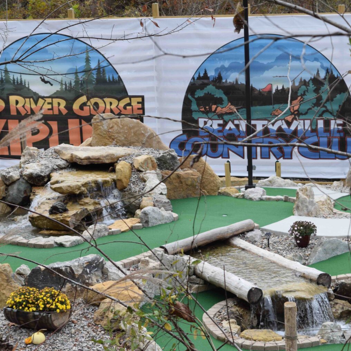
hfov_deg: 17.4
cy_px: 176
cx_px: 166
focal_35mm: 100
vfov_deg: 17.4
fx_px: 1147
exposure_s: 1/250
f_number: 8
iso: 280
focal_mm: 52
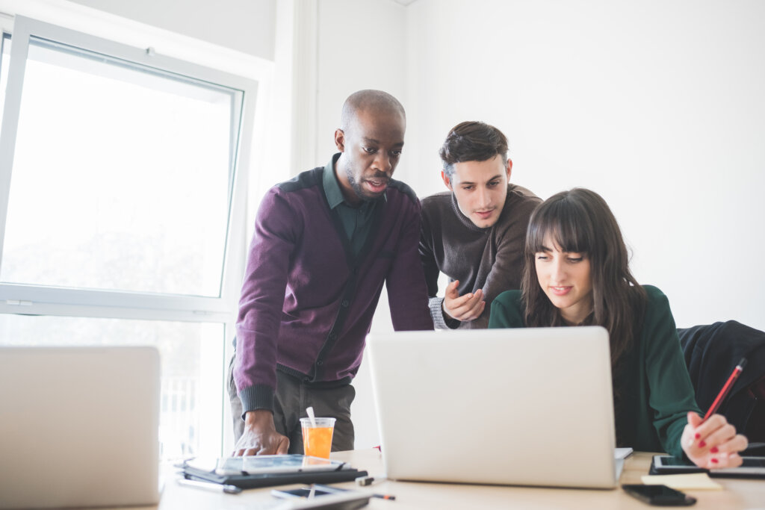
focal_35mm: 35
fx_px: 744
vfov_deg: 37.9
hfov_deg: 54.4
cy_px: 255
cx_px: 382
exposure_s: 1/250
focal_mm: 35
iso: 800
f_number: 2.8
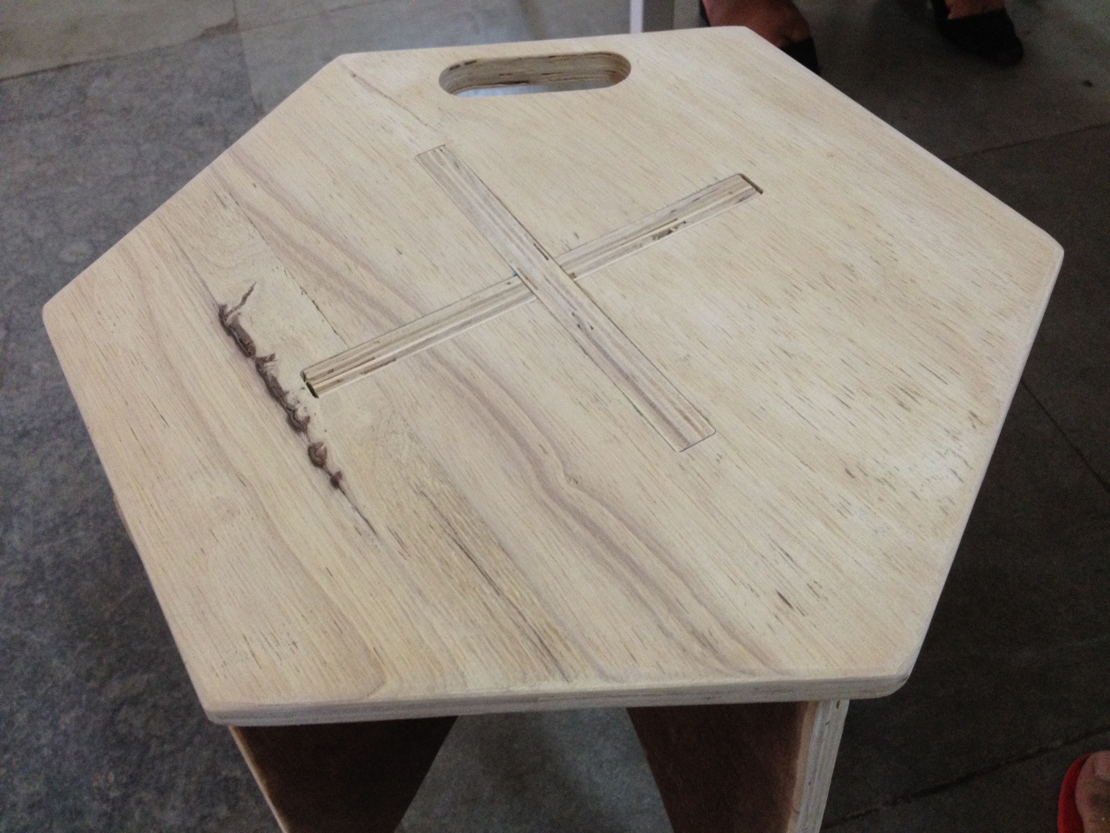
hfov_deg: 52.6
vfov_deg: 40.7
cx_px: 555
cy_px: 416
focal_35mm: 35
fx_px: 1122
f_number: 2.4
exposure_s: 1/20
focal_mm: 4.28
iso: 200
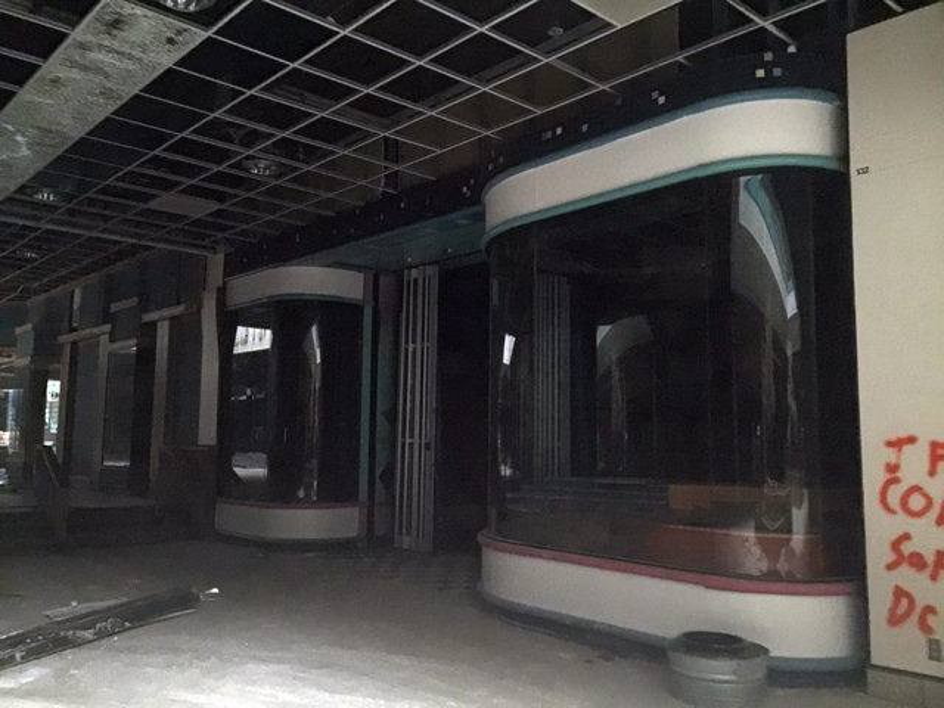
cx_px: 472
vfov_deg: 48.2
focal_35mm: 29
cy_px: 354
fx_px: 791
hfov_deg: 61.7
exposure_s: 1/4
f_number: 2.2
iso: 500
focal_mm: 4.15
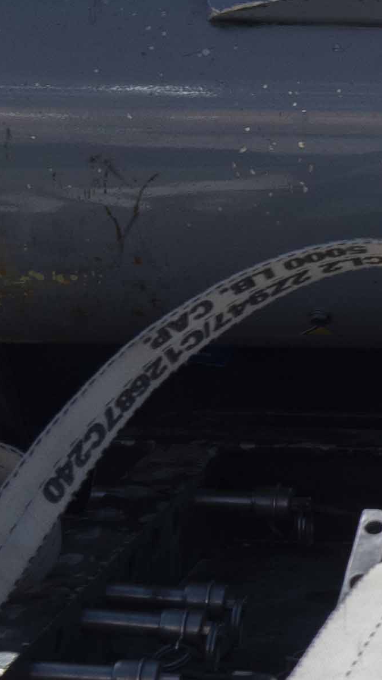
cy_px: -16
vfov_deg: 7.6
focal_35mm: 284
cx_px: 1161
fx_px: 5115
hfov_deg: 4.1
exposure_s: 1/1250
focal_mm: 44
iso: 160
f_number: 7.1
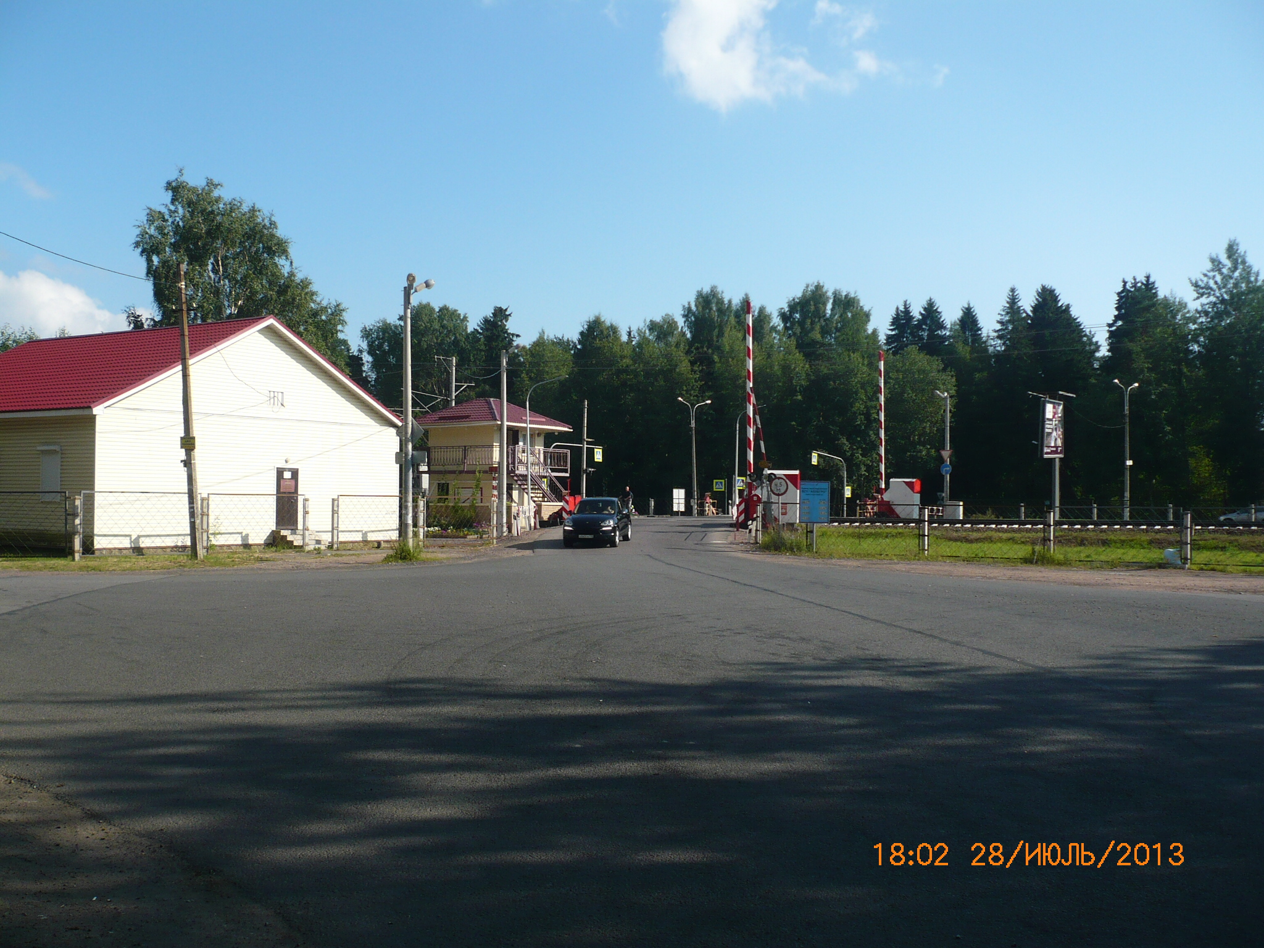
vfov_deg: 40.7
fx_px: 1278
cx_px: 632
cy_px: 474
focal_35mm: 35
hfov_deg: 52.6
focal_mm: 5.8
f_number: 8
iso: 100
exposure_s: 1/200
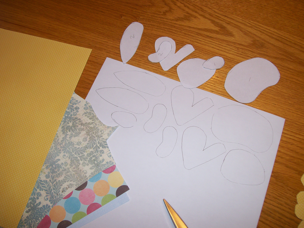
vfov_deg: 39.7
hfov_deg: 51.4
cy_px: 114
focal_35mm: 36
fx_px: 316
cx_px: 152
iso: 80
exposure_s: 1/64
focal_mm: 6
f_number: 2.7
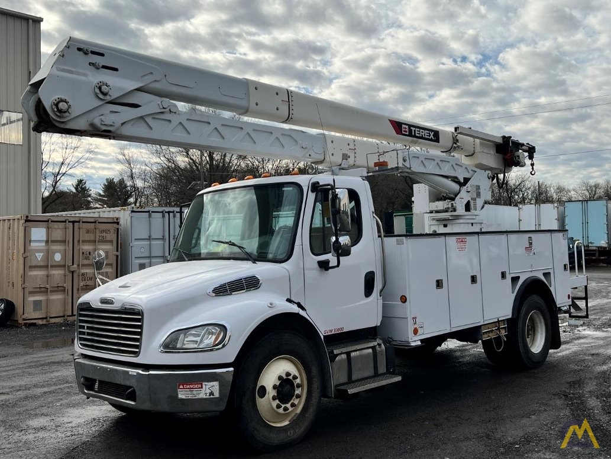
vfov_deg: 53.1
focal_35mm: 26
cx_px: 306
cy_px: 230
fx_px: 459
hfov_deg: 67.3
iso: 50
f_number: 1.5
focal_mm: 5.7
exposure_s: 1/5882
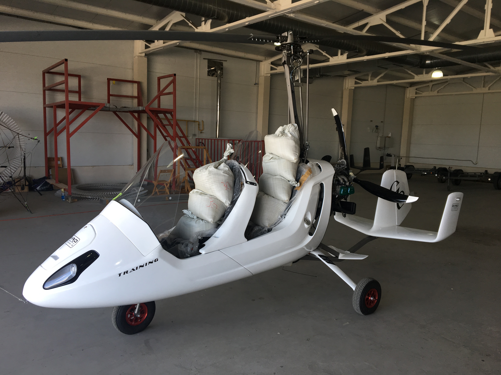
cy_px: 188
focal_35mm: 29
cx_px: 250
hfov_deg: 61.7
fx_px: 420
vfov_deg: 48.2
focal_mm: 4.15
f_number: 2.2
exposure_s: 1/100
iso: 32
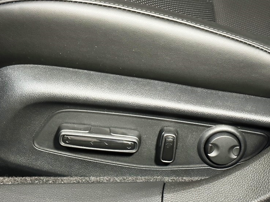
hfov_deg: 29.0
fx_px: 522
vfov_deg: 21.9
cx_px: 129
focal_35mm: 67
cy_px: 116
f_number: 1.78
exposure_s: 1/30
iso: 640
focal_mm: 6.86
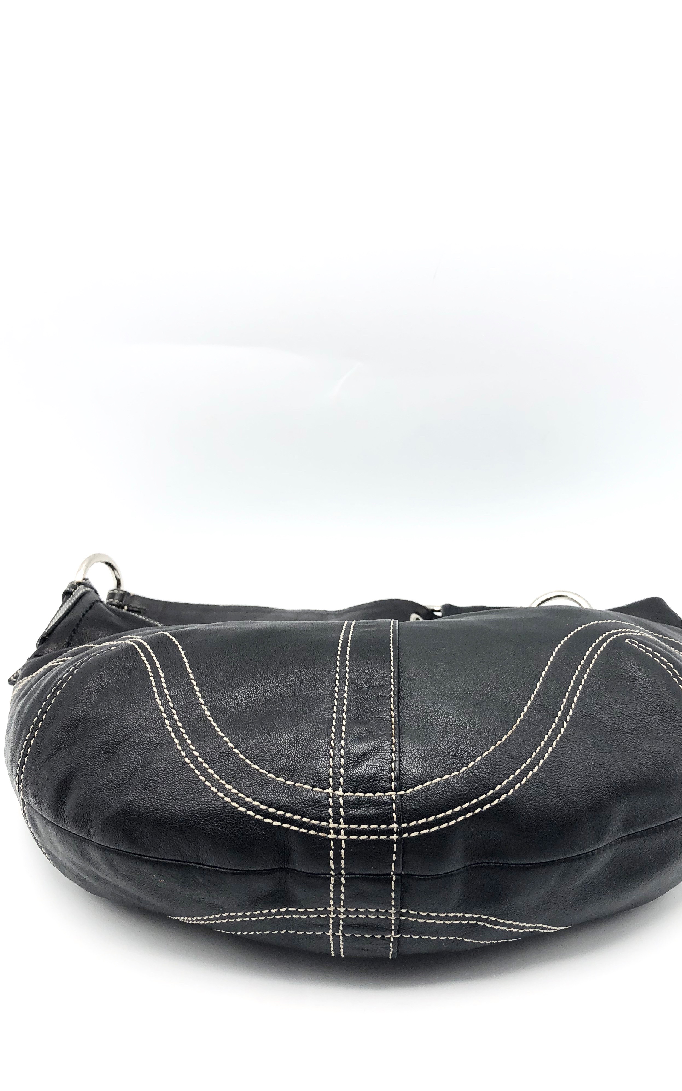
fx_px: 892
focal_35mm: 30
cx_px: 392
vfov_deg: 62.9
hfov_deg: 41.7
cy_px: 551
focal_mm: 3.99
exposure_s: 1/260
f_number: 1.8
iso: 20
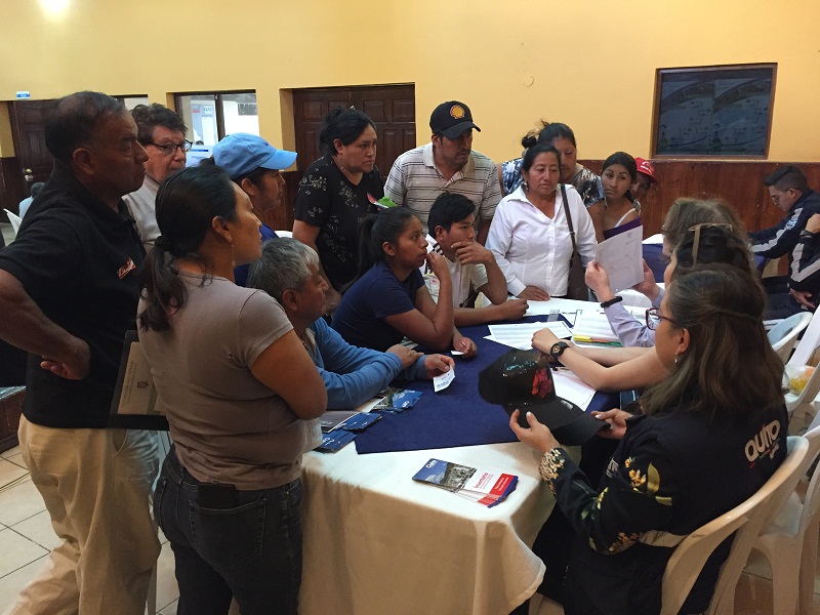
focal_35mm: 29
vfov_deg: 48.2
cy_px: 308
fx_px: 687
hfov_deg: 61.7
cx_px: 410
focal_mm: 4.15
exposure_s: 1/24
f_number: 2.2
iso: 250
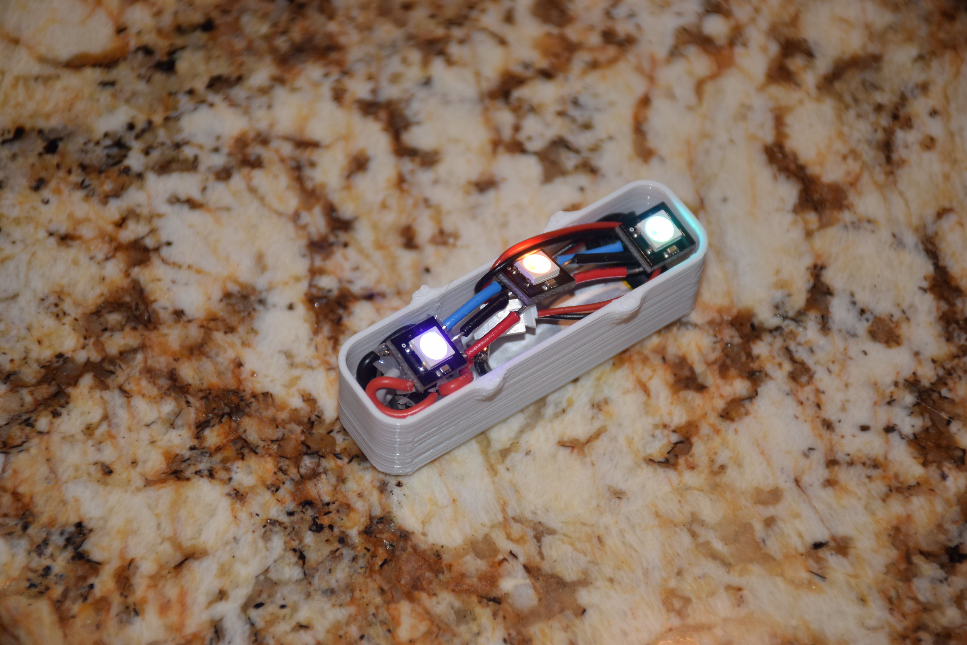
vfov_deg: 12.2
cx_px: 484
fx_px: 3022
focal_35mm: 112
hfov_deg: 18.2
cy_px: 322
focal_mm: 75
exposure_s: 1/60
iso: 100
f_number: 5
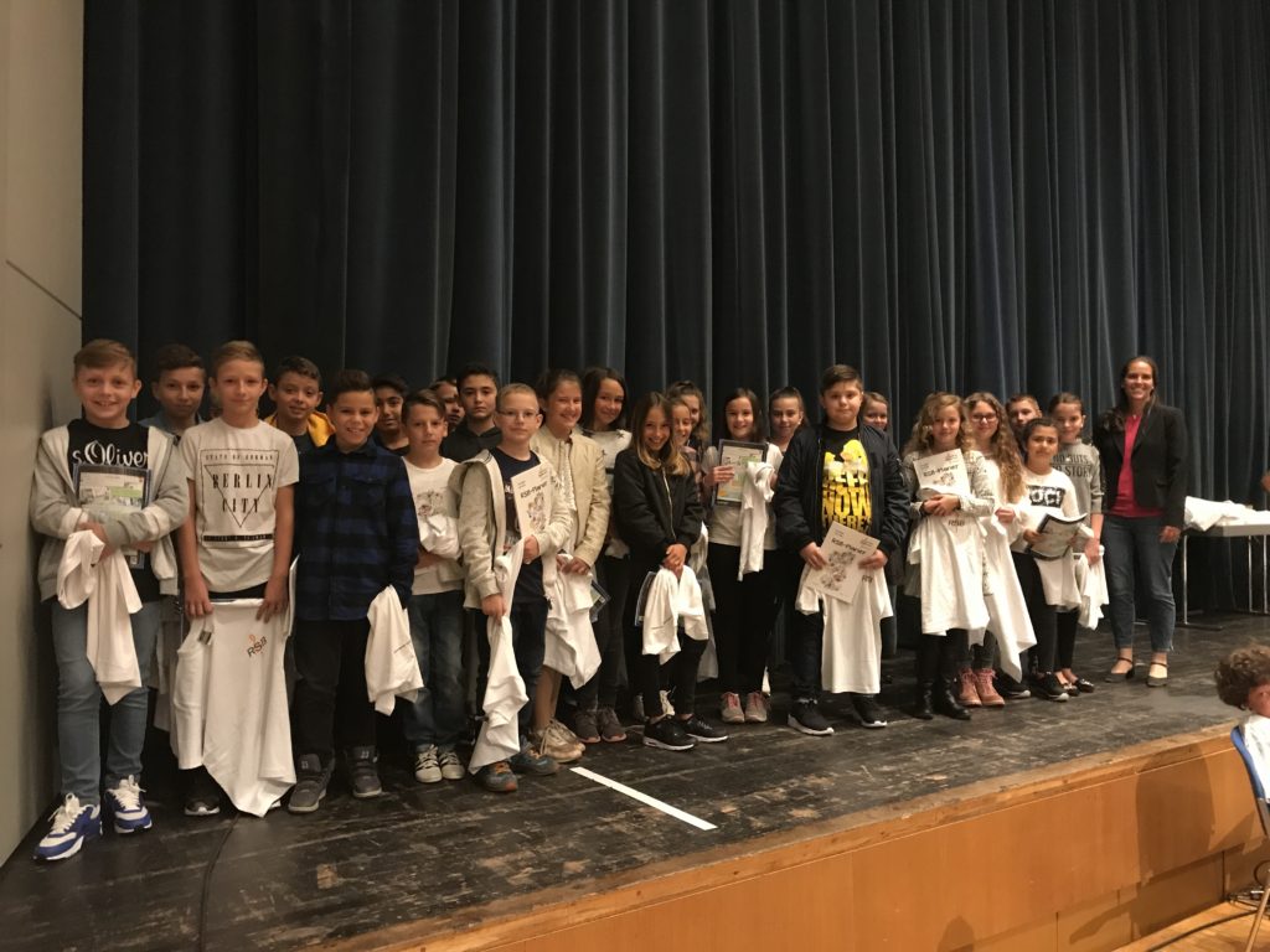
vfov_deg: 49.7
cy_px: 476
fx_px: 1027
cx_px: 635
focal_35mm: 28
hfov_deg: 63.4
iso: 100
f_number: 1.8
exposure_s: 1/13
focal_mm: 3.99
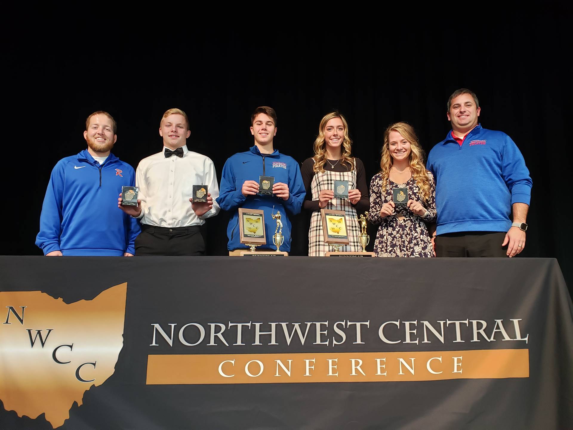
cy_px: 215
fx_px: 430
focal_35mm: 26
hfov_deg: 67.3
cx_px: 286
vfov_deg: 53.1
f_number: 2.4
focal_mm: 4.3
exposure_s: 1/24
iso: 250
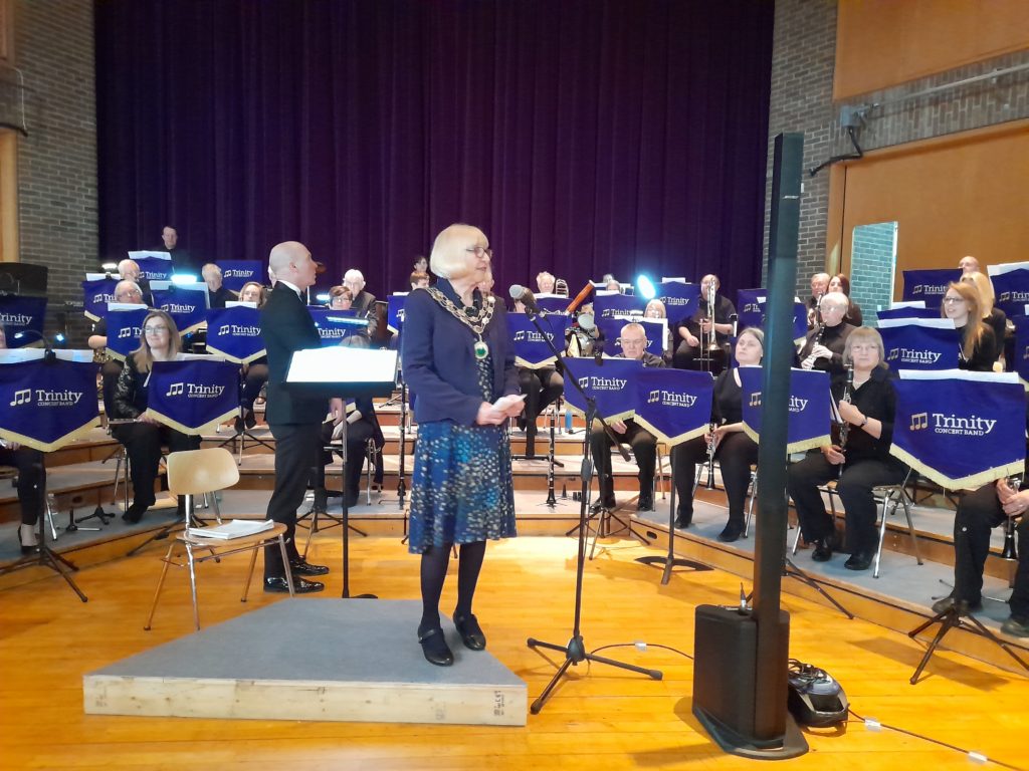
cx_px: 514
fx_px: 743
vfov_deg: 54.9
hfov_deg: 69.4
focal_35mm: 25
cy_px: 386
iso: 1000
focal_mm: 4.6
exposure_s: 1/20
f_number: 2
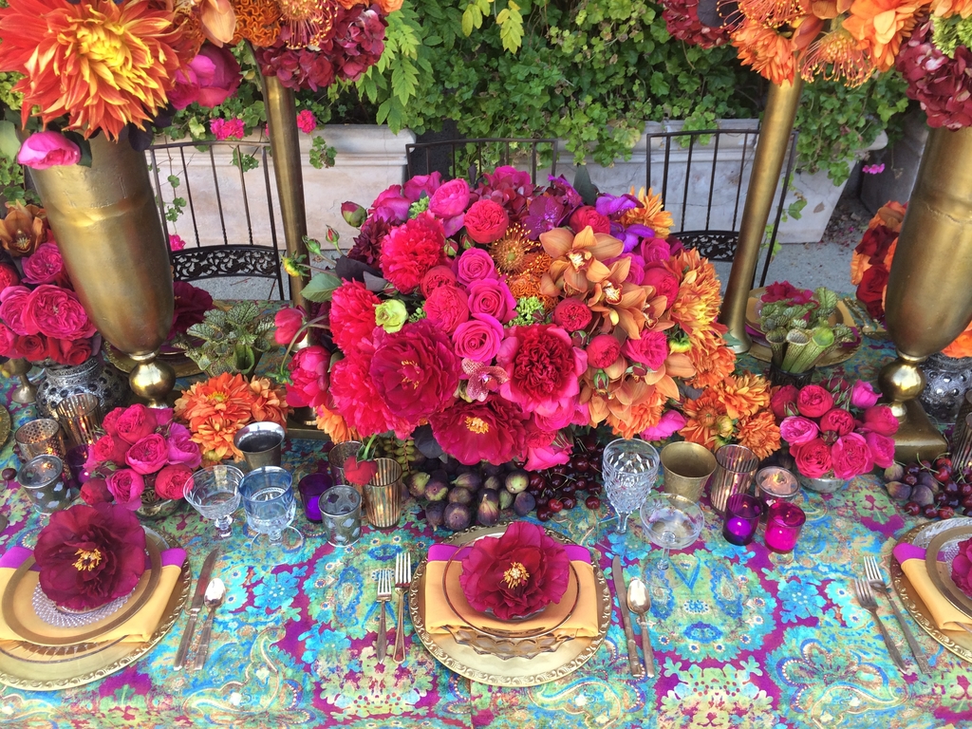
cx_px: 486
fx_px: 814
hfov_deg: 61.7
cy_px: 364
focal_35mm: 29
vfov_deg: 48.2
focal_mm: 4.15
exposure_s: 1/60
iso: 40
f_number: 2.2
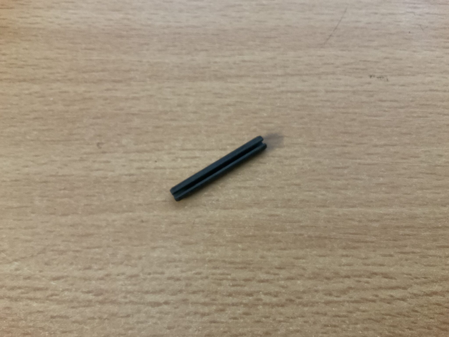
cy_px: 168
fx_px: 376
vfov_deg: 48.2
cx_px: 224
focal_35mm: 29
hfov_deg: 61.7
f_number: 1.8
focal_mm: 3
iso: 200
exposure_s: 1/50
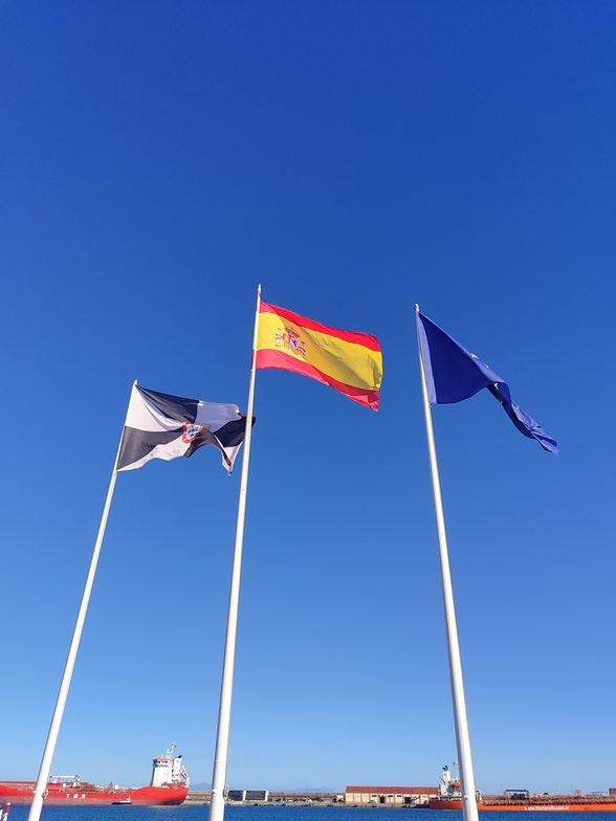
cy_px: 410
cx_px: 308
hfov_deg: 54.9
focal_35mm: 25
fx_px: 593
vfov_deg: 69.4
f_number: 1.89
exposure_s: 1/1215
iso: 50
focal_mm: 5.95
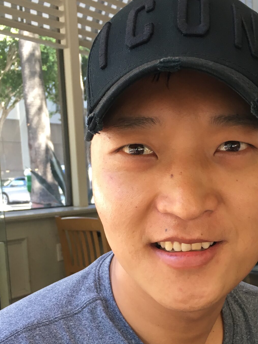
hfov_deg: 26.4
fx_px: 547
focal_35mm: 55
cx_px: 175
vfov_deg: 33.9
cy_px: 275
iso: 25
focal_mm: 4.15
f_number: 2.2
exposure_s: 1/30
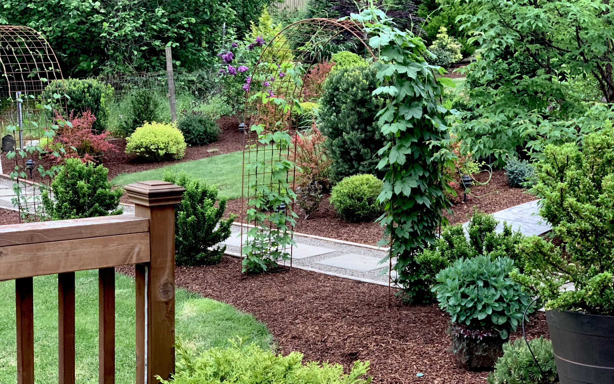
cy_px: 211
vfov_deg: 22.0
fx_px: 987
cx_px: 297
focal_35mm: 59
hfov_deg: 34.5
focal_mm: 6
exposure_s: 1/73
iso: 125
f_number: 2.4
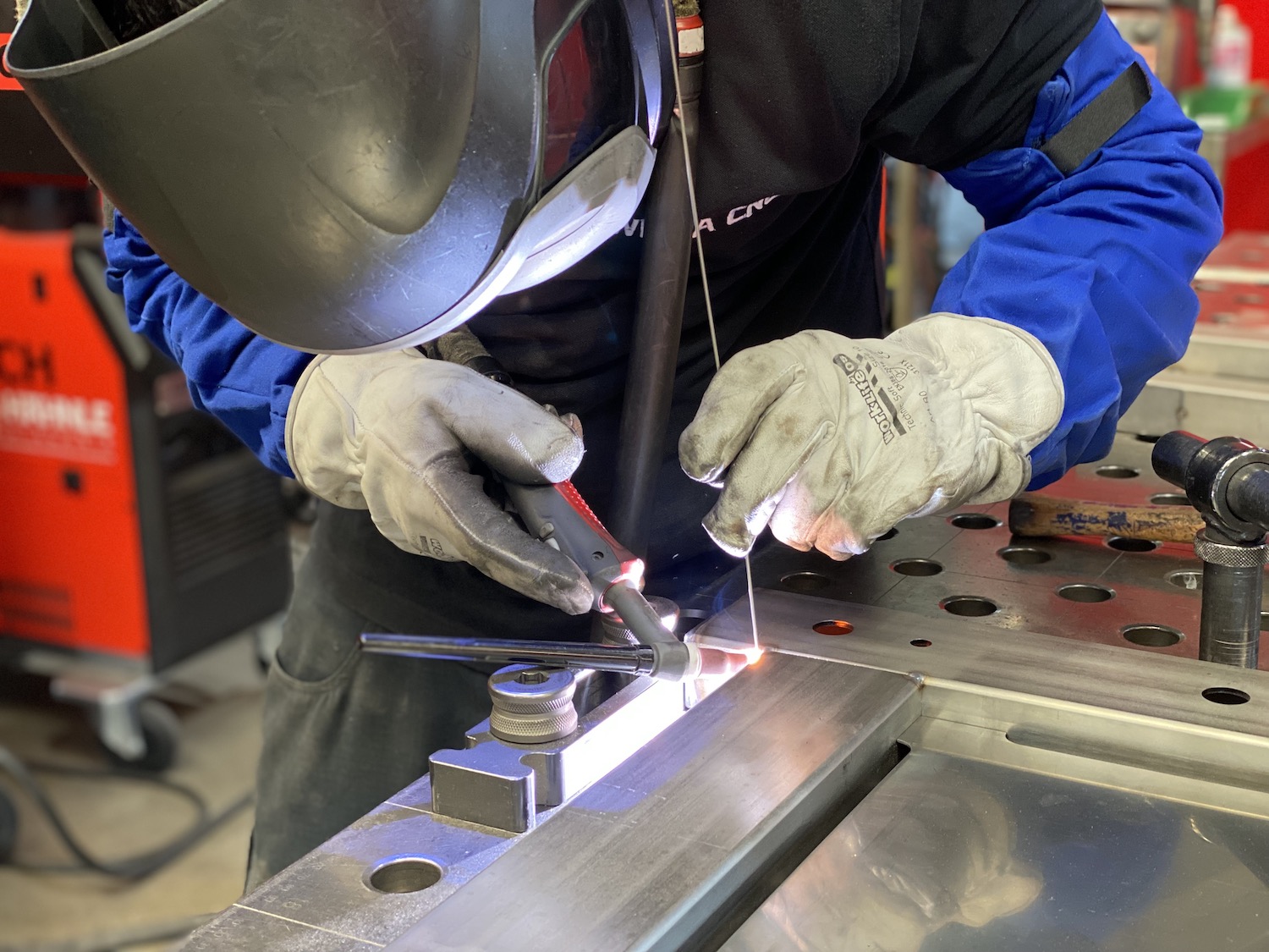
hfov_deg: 36.8
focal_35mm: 52
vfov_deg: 28.0
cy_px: 476
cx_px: 634
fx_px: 1906
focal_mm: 6
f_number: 2
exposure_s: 1/50
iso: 125
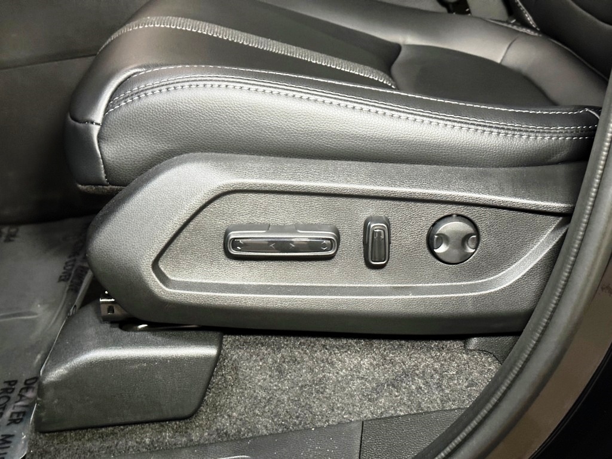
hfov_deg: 39.7
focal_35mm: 48
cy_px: 230
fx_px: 849
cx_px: 306
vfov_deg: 30.3
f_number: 1.78
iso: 640
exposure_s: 1/30
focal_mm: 6.86
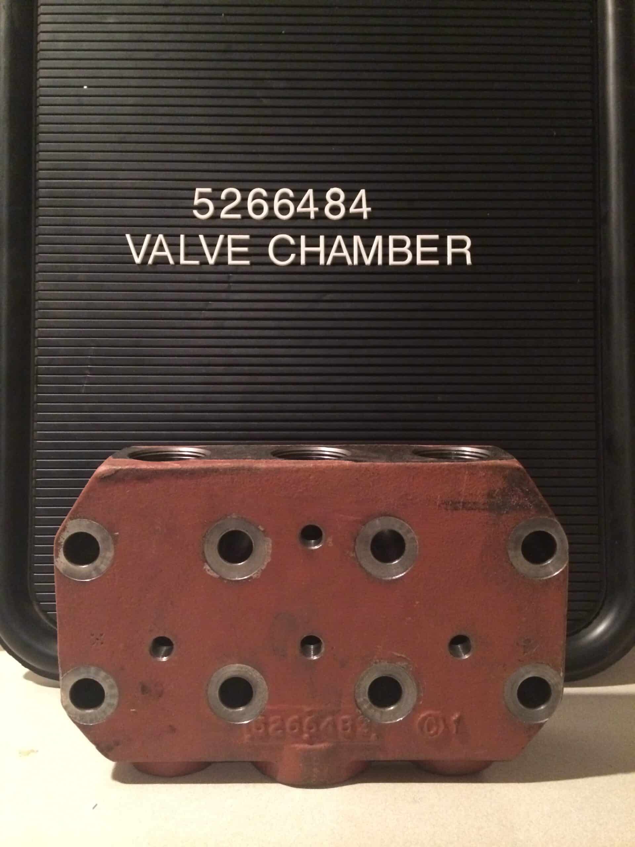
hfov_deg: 46.8
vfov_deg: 60.0
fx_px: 734
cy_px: 424
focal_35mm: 30
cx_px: 318
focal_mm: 4.12
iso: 500
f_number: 2.2
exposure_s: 1/15
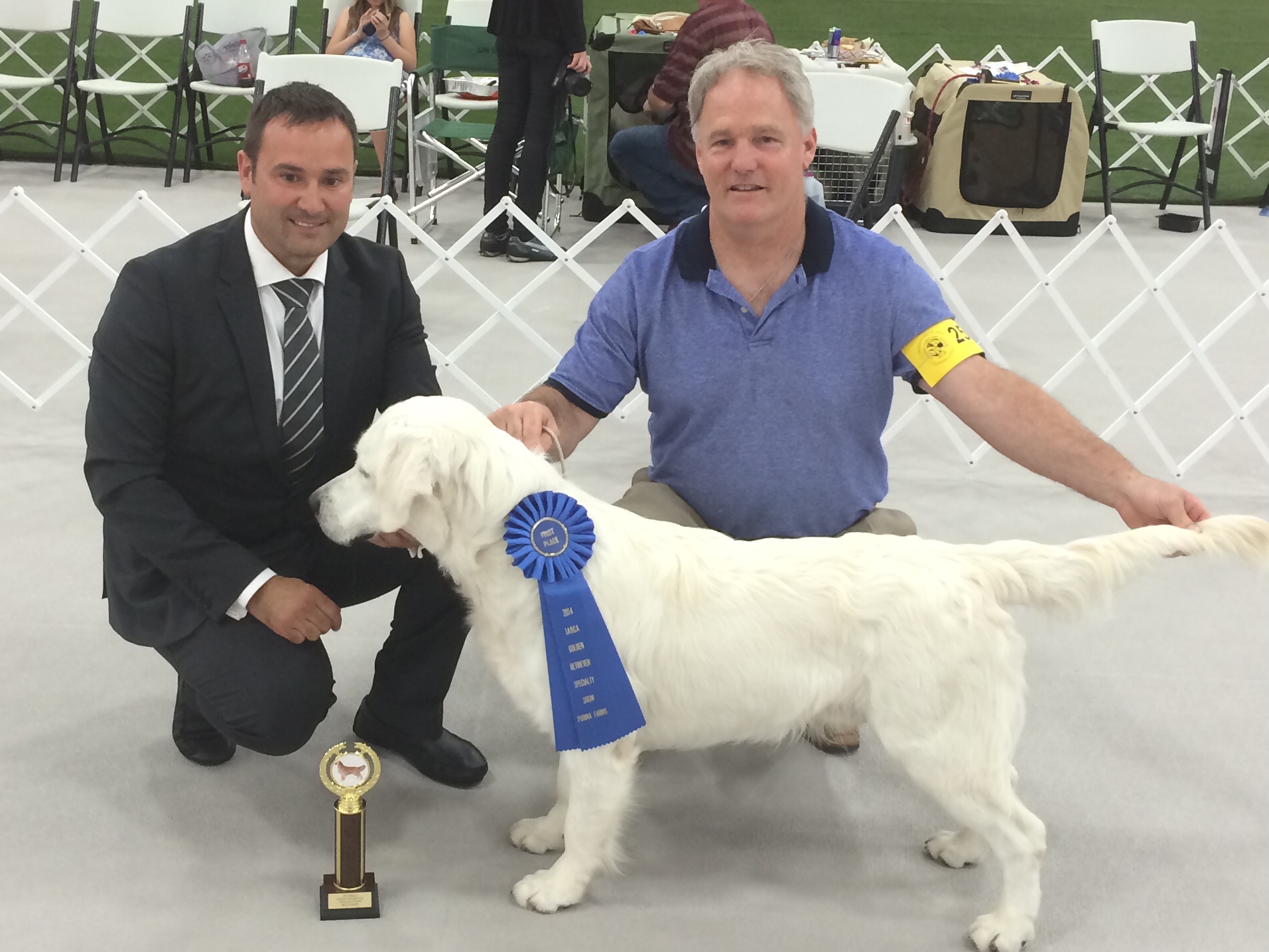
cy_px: 476
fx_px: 1100
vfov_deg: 46.8
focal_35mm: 30
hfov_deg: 60.0
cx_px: 634
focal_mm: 4.12
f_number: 2.2
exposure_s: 1/30
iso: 80
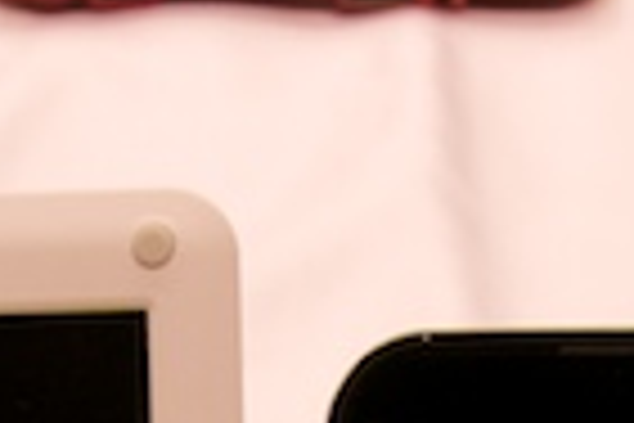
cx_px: 261
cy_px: 1321
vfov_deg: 6.4
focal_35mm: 196
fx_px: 3452
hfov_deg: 10.5
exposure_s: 1/60
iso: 320
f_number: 4
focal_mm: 18
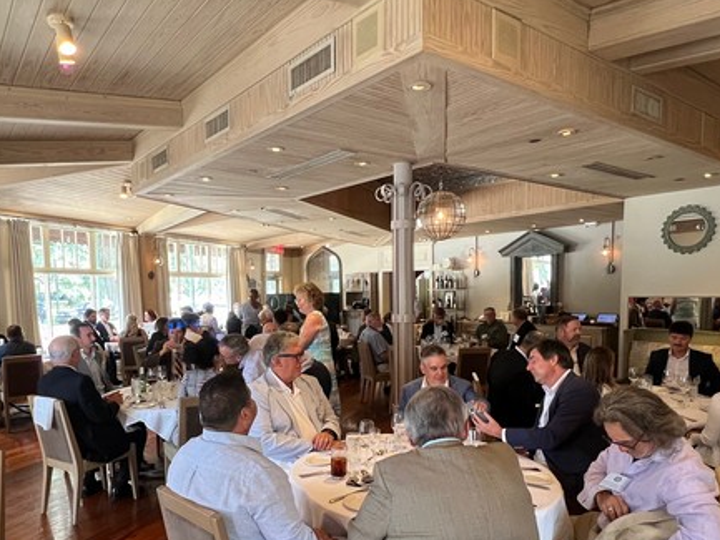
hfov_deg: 71.5
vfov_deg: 56.0
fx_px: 499
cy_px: 344
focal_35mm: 24
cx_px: 336
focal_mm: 1.57
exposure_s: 1/60
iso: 200
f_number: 1.8
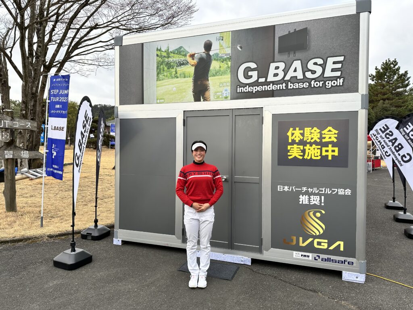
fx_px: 286
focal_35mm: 24
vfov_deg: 56.8
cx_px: 206
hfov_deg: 71.6
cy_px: 155
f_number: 1.78
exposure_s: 1/601
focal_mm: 6.86
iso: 80
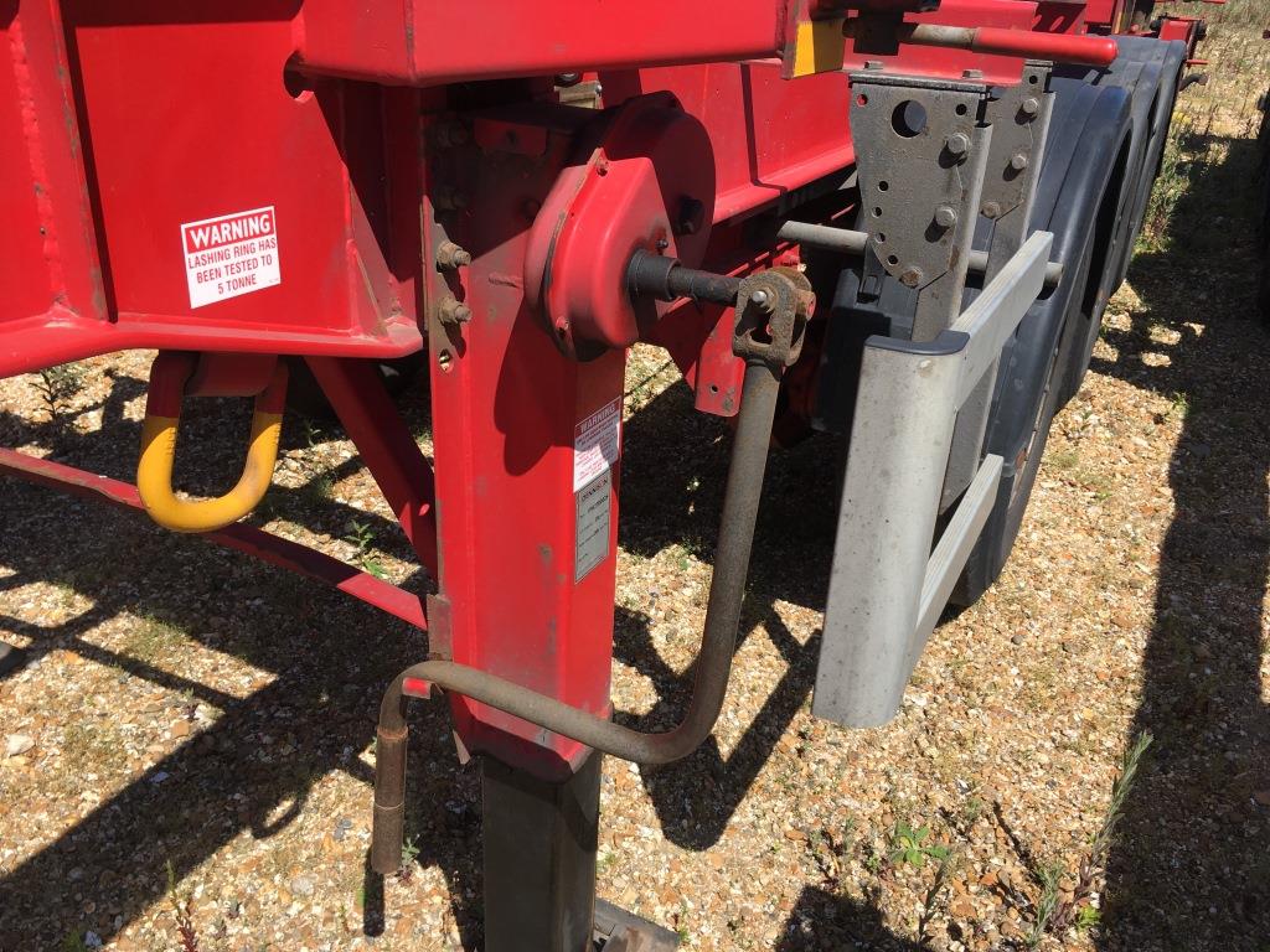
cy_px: 476
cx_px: 635
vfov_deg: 48.2
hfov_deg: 61.7
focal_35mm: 29
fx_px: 1064
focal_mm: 4.15
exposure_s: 1/1241
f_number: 2.2
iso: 25
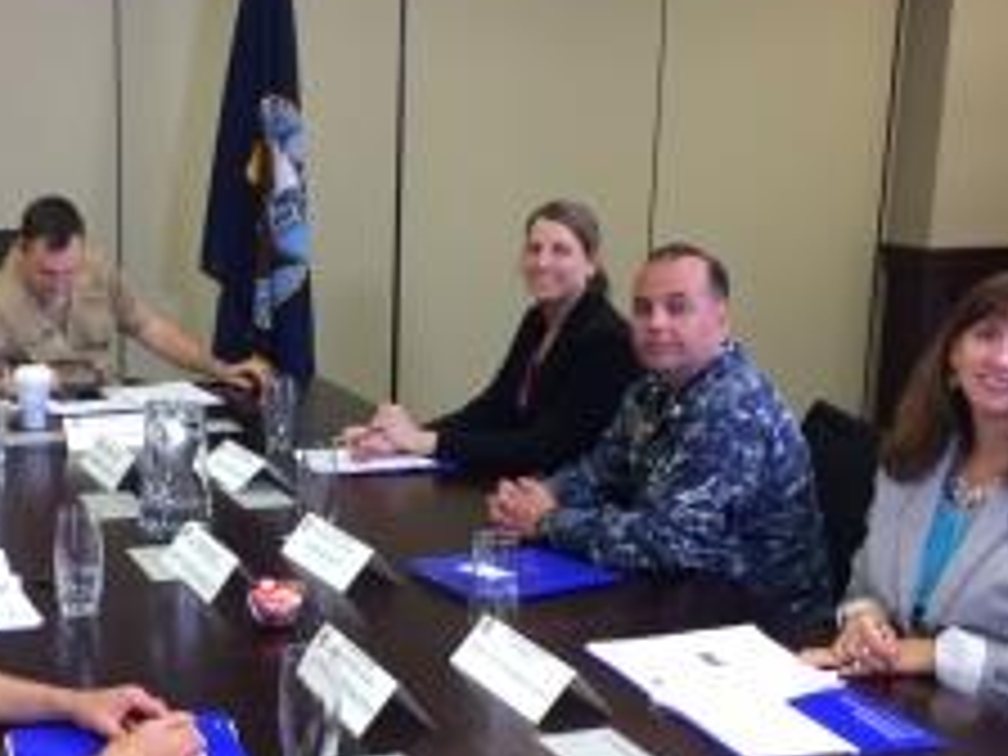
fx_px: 1689
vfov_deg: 25.2
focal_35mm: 58
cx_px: 252
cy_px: 477
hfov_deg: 32.6
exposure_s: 1/30
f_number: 2.2
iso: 125
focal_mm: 4.15
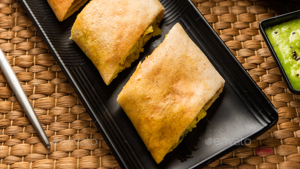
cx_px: 150
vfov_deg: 12.5
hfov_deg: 22.5
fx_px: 756
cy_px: -16
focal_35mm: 95
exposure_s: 1/125
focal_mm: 60
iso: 125
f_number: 5
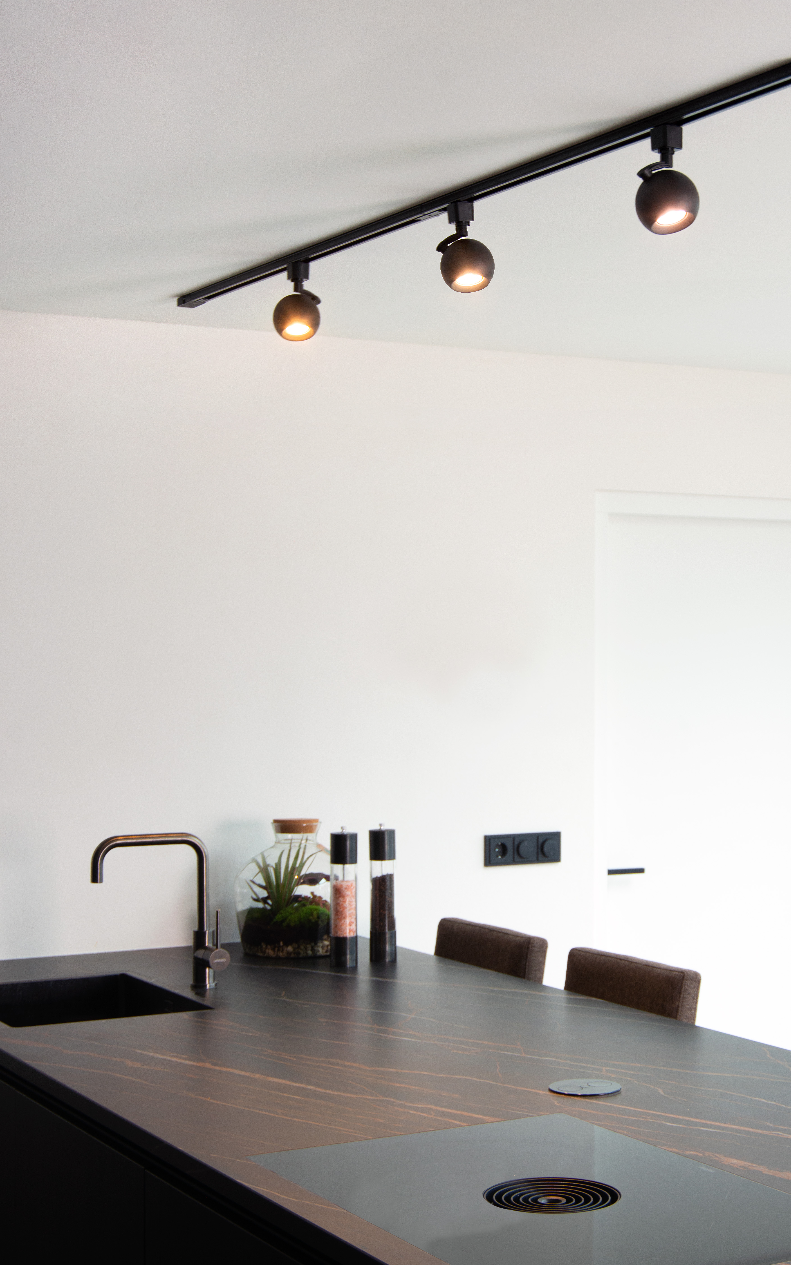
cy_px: 691
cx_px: 506
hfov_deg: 23.1
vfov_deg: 36.3
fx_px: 1932
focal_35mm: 56
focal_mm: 42
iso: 200
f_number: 6.3
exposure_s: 1/10
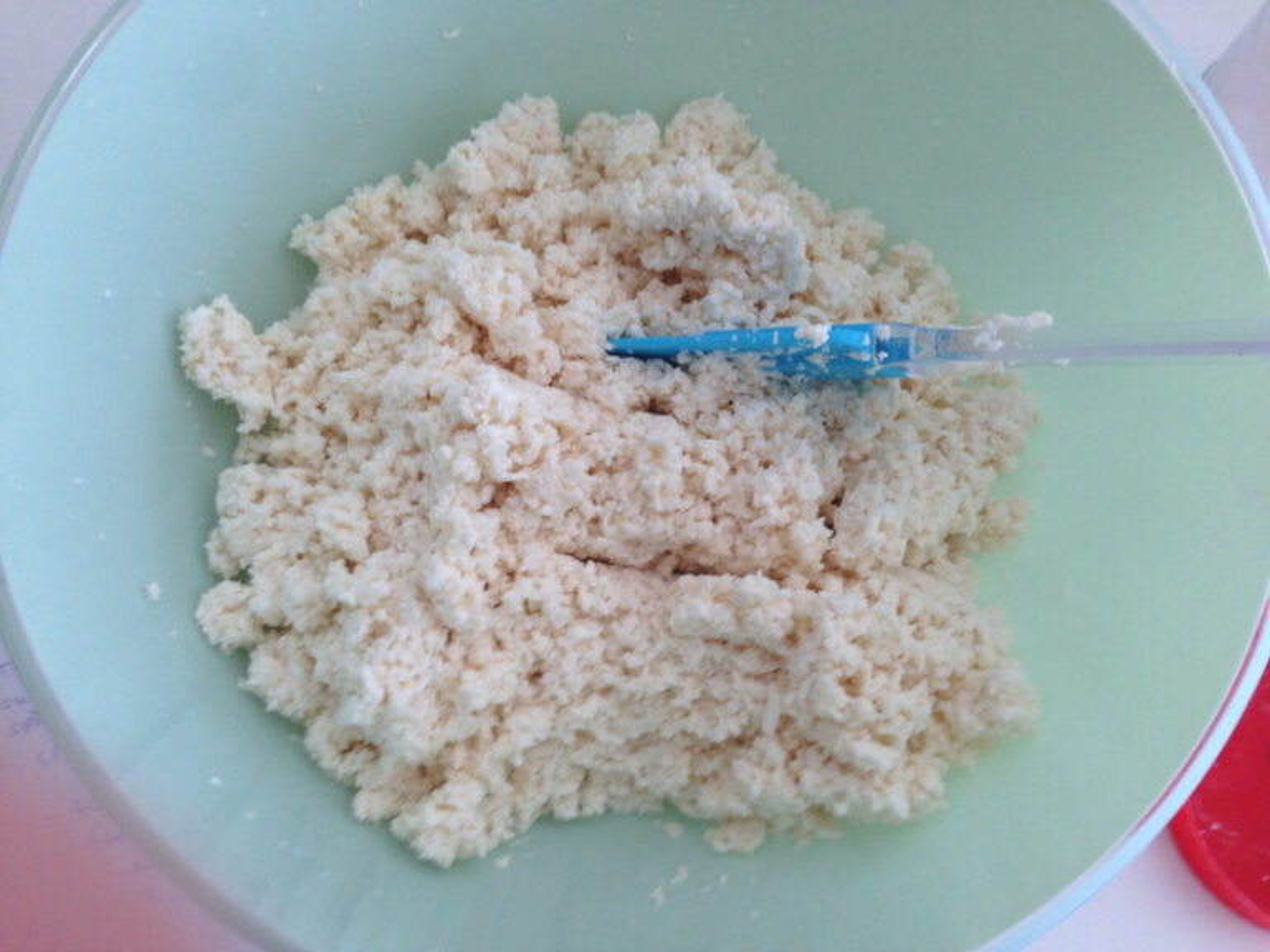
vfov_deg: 42.9
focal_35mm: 33
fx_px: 1211
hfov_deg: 55.4
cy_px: 476
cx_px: 635
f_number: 2.4
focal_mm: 4.12
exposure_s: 1/20
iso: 100
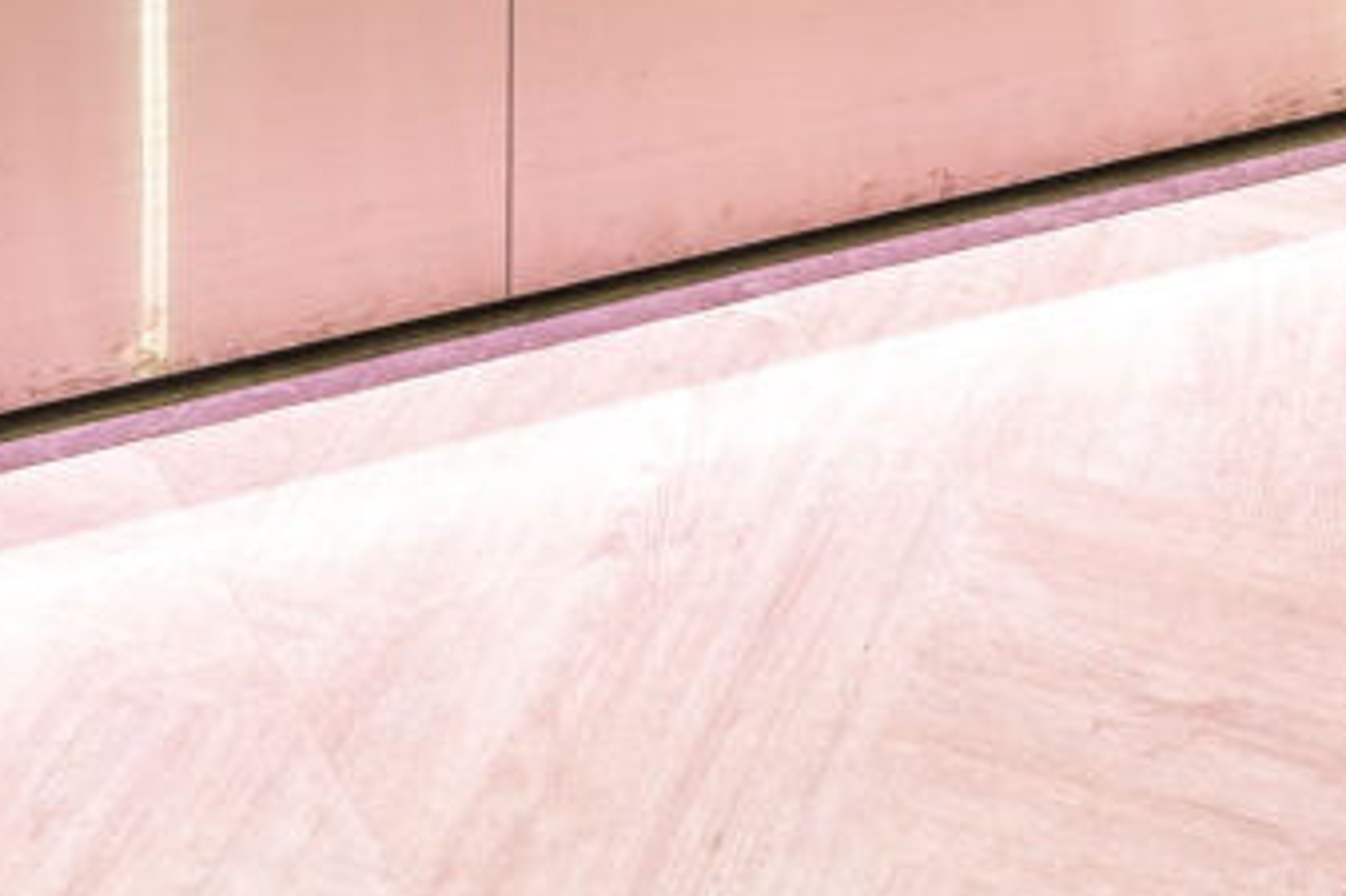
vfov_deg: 10.2
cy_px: -1627
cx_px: 960
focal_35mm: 106
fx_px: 3961
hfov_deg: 19.2
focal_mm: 14
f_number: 11
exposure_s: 1/8
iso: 64
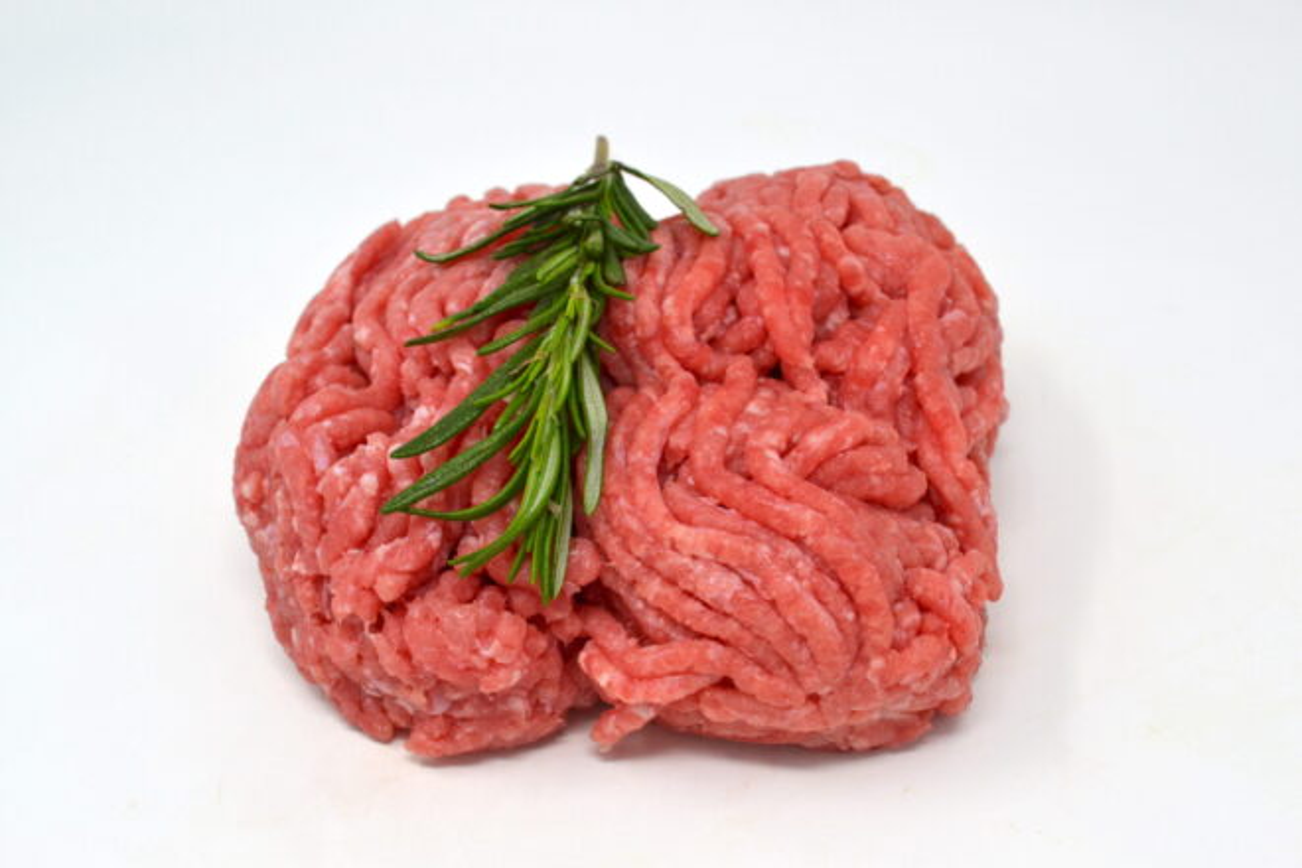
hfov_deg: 41.1
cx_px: 651
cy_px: 434
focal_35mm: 48
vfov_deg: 28.1
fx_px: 1736
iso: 360
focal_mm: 32
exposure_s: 1/125
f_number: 8
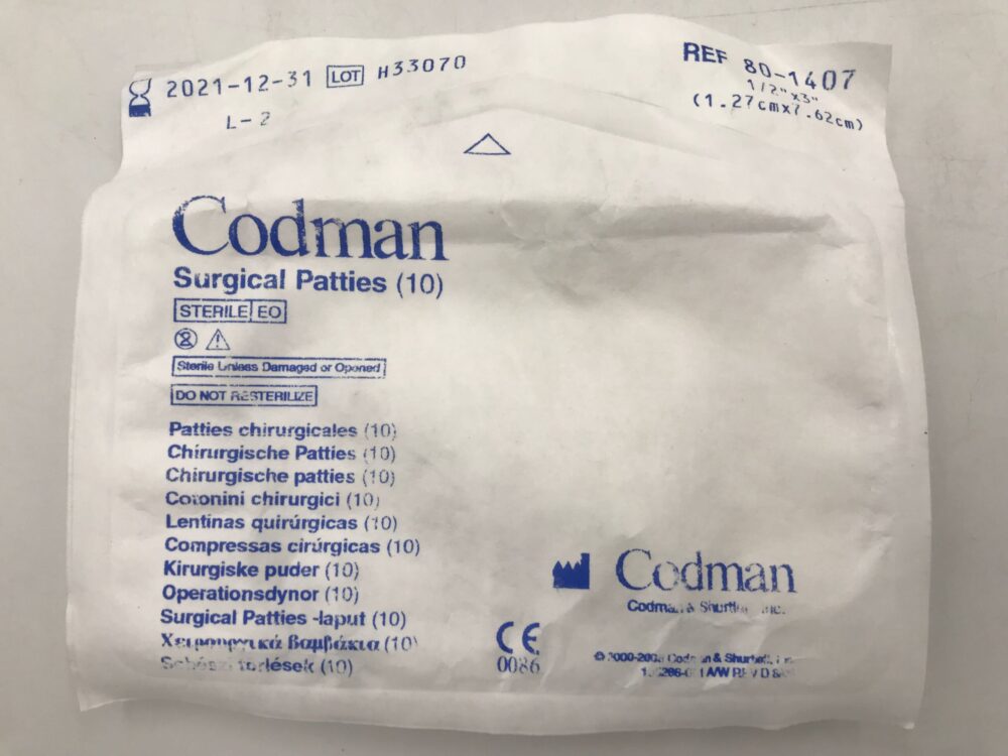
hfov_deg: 63.4
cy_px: 378
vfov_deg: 49.7
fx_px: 815
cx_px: 504
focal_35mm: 28
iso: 32
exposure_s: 1/60
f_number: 1.8
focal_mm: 3.99
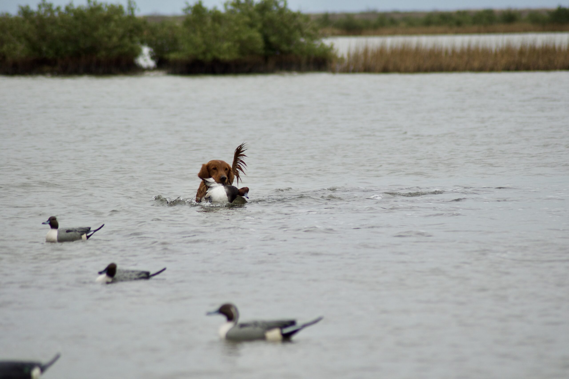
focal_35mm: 330
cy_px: 190
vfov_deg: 4.2
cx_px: 284
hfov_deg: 6.2
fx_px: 5216
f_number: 4.8
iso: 400
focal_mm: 220
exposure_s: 1/1600
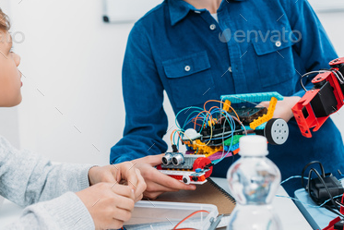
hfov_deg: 25.5
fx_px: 755
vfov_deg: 17.3
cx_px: 119
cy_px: 79
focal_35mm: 79
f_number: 4
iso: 125
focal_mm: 50
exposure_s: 1/160
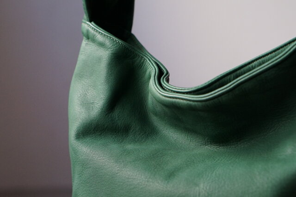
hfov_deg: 27.0
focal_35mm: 75
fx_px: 616
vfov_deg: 18.1
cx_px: 148
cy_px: 98
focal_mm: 50
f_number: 4
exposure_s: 1/160
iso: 1600
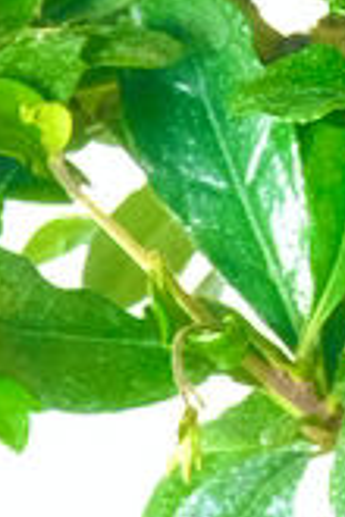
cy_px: 896
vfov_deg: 2.5
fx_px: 11815
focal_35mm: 822
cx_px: 401
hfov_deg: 1.7
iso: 1600
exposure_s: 1/13
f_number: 11
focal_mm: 70.5
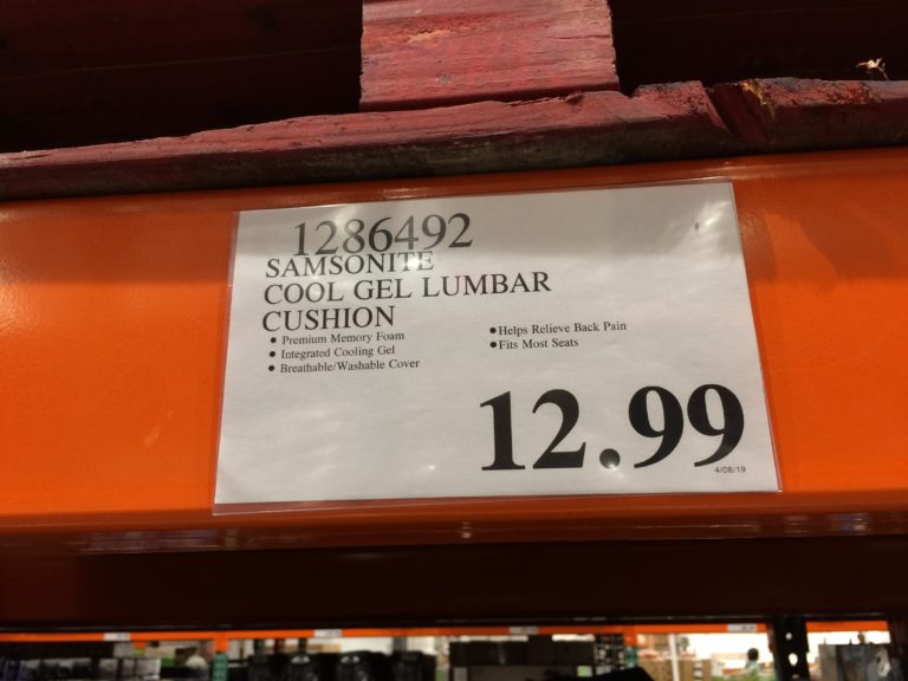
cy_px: 340
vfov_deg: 48.2
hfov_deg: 61.7
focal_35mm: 29
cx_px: 454
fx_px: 761
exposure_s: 1/30
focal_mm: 4.15
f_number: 2.2
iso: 125
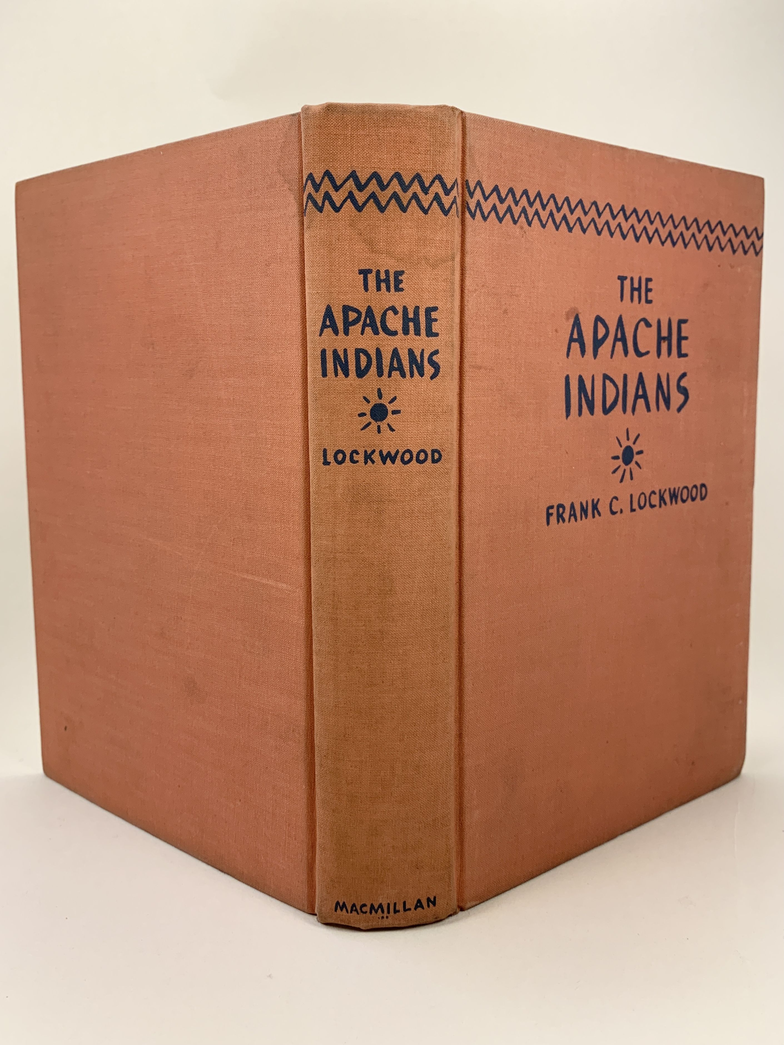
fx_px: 785
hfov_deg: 53.1
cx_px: 392
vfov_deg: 67.3
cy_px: 522
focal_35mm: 26
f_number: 1.8
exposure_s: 1/120
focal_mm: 4.25
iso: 80
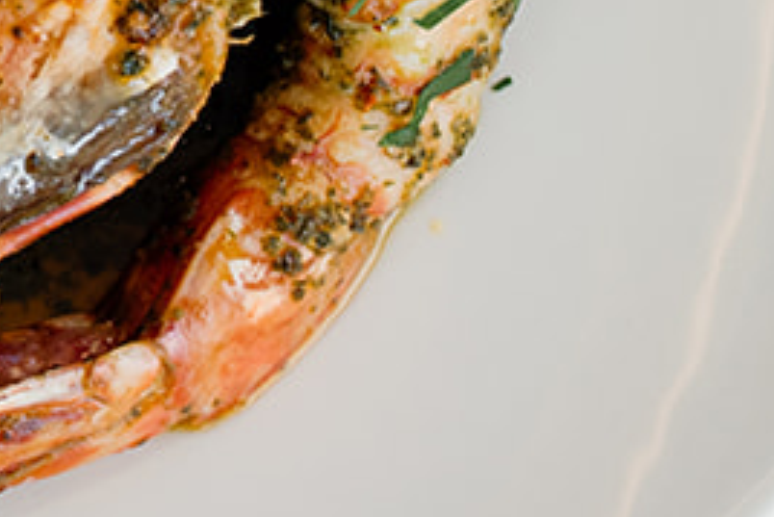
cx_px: -1037
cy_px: -637
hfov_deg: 9.0
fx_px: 4496
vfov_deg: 6.3
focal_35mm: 209
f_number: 5.6
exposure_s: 1/125
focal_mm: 35
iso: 250
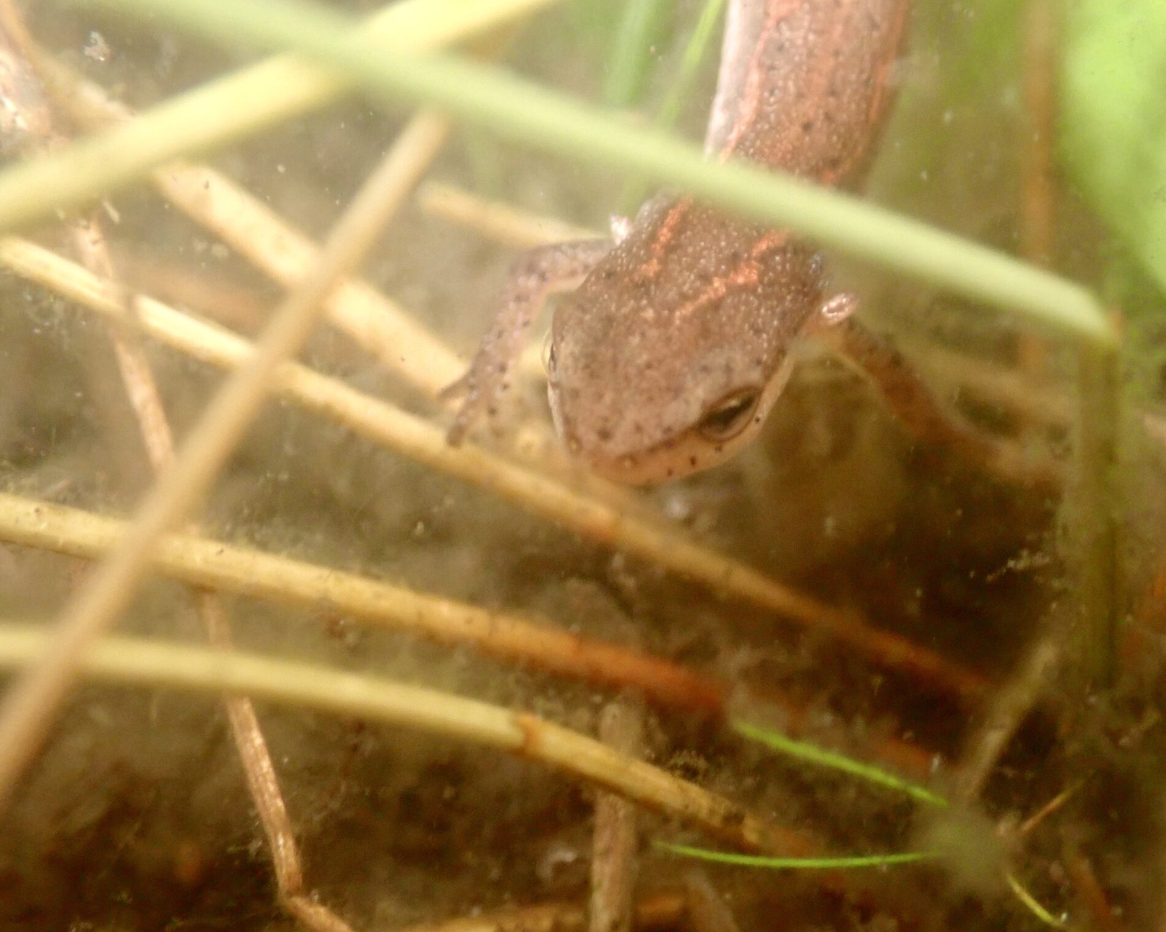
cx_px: 630
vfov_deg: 26.7
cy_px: 460
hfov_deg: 33.0
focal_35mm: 57
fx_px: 1967
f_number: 10
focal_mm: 9.65
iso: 800
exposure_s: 1/50
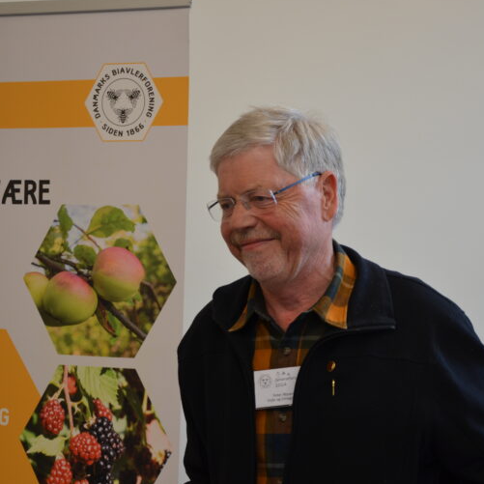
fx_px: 1234
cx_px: 278
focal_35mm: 78
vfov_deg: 22.2
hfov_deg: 22.2
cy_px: 239
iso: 400
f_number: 4.5
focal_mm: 40
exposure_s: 1/60
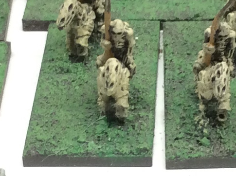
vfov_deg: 8.7
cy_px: 82
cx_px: 103
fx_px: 1164
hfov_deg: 11.6
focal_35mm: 171
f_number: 2.4
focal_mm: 3.3
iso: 64
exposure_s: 1/25
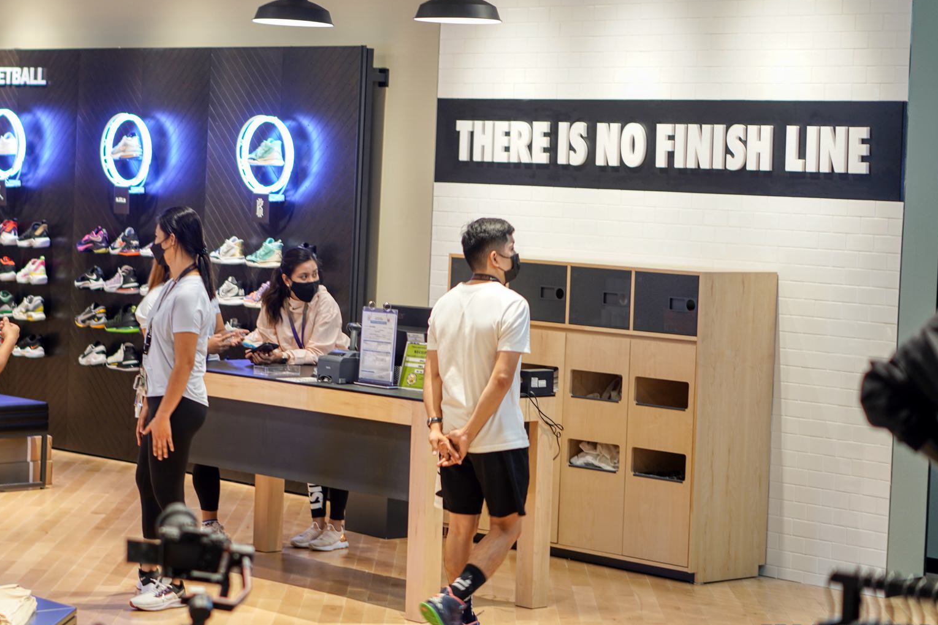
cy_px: 253
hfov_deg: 20.8
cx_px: 334
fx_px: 2553
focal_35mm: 98
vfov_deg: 14.0
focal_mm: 50
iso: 100
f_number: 1.8
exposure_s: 1/60
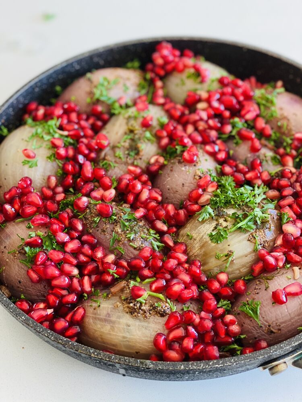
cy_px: 201
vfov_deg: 36.8
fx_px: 605
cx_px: 151
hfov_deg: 28.0
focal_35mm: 52
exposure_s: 1/122
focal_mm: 6
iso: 125
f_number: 2
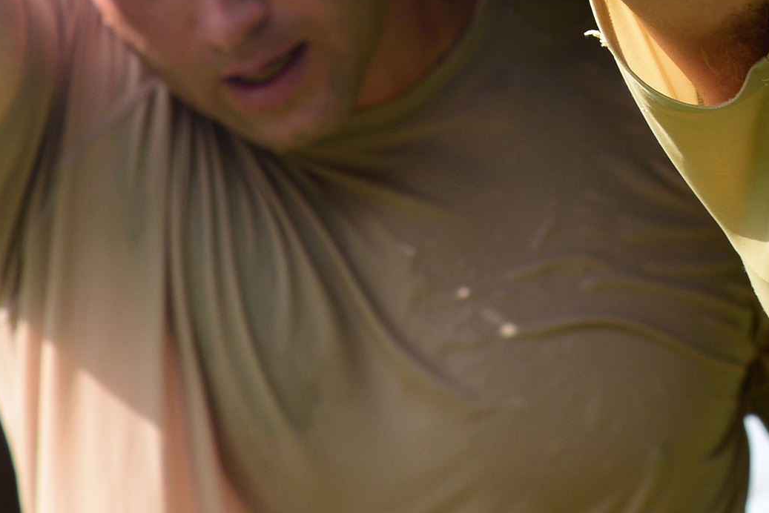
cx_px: 680
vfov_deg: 3.9
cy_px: -320
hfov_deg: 5.8
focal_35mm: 355
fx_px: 7585
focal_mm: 100
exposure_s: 1/200
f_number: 6.3
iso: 200
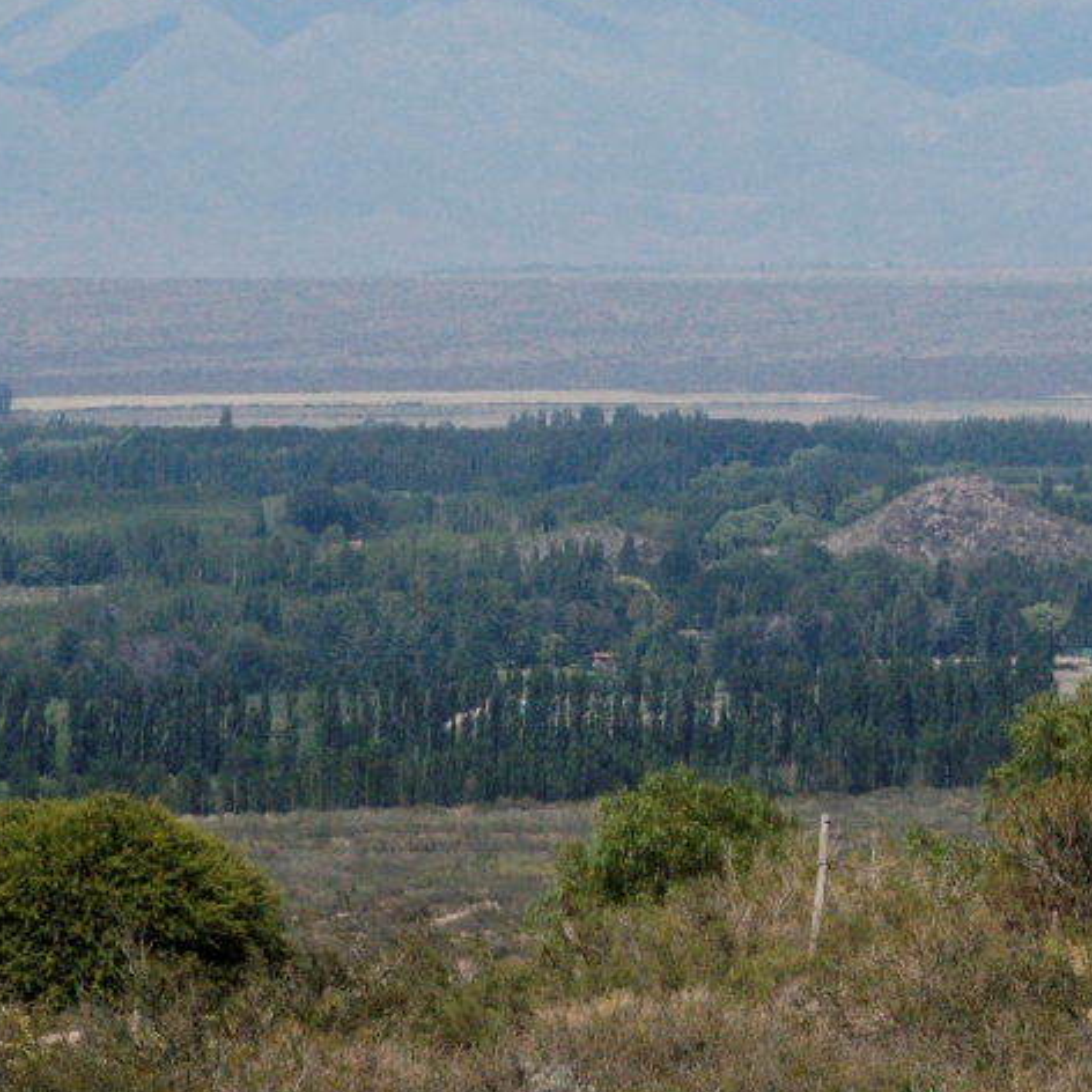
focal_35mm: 351
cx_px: 993
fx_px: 12536
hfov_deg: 5.0
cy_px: 75
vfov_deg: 5.0
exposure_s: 1/2000
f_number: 14
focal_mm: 95
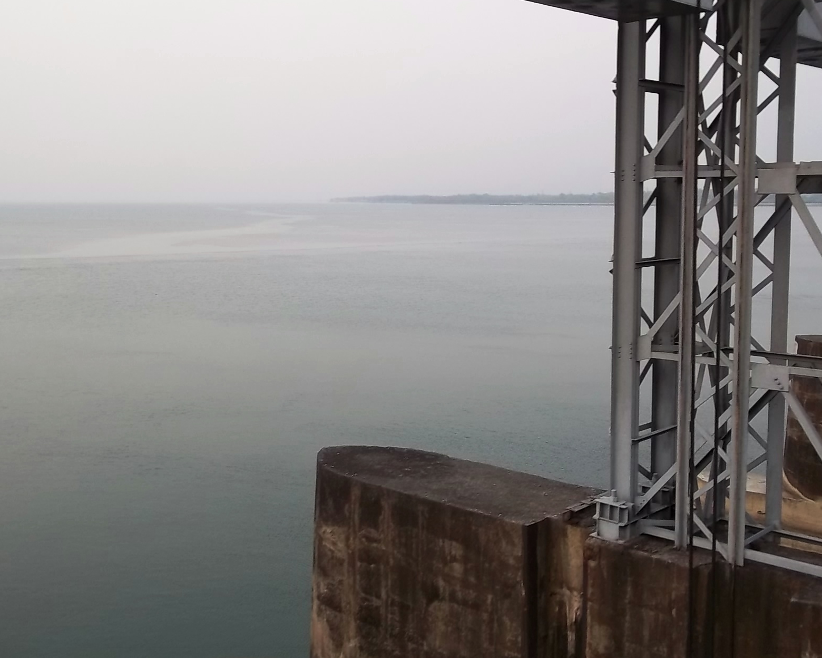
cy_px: 310
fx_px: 997
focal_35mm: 41
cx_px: 386
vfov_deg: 36.5
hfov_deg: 44.8
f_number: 2.9
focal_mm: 5.7
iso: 80
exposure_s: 1/160
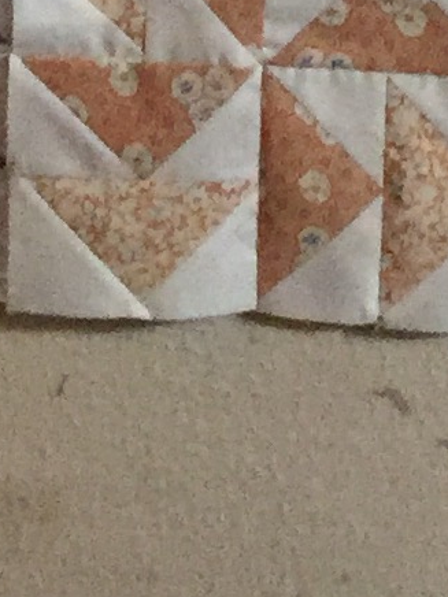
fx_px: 3745
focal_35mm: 217
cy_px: -1349
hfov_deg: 6.8
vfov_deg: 7.7
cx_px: 79
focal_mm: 4.15
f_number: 2.2
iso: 250
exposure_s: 1/15
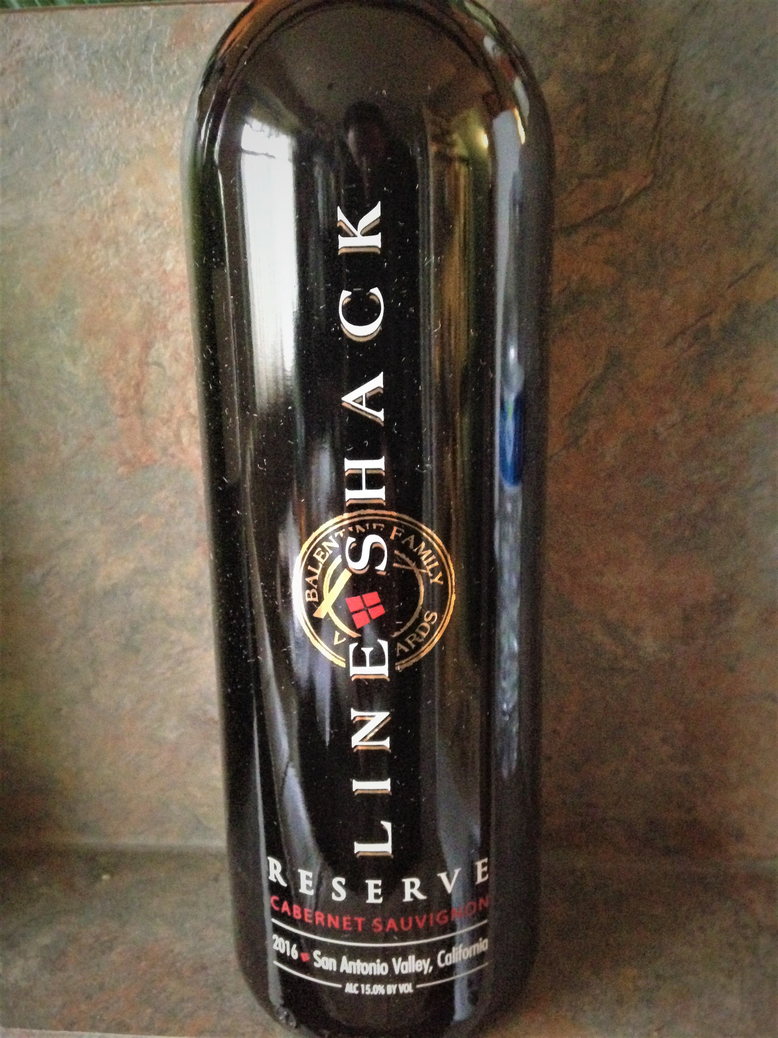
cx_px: 389
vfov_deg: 55.4
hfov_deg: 42.9
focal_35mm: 33
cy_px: 519
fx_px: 989
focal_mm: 4.12
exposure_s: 1/15
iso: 800
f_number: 2.4
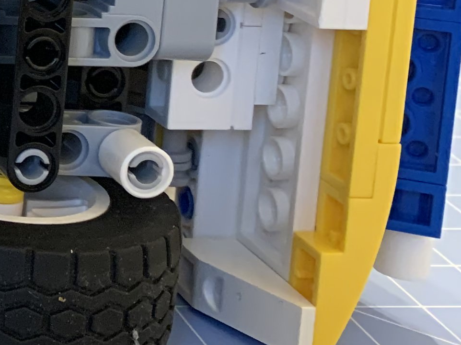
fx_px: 1451
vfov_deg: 13.0
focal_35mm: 109
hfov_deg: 14.5
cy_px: -145
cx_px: -494
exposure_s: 1/33
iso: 400
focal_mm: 4.25
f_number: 1.8
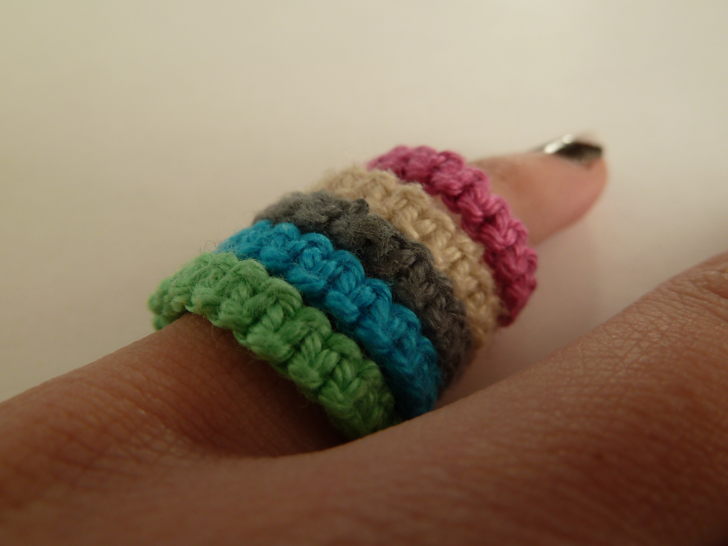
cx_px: 350
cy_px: 265
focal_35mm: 26
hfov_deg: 67.3
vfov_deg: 53.0
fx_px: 547
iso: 80
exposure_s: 1/40
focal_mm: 4.1
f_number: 3.3
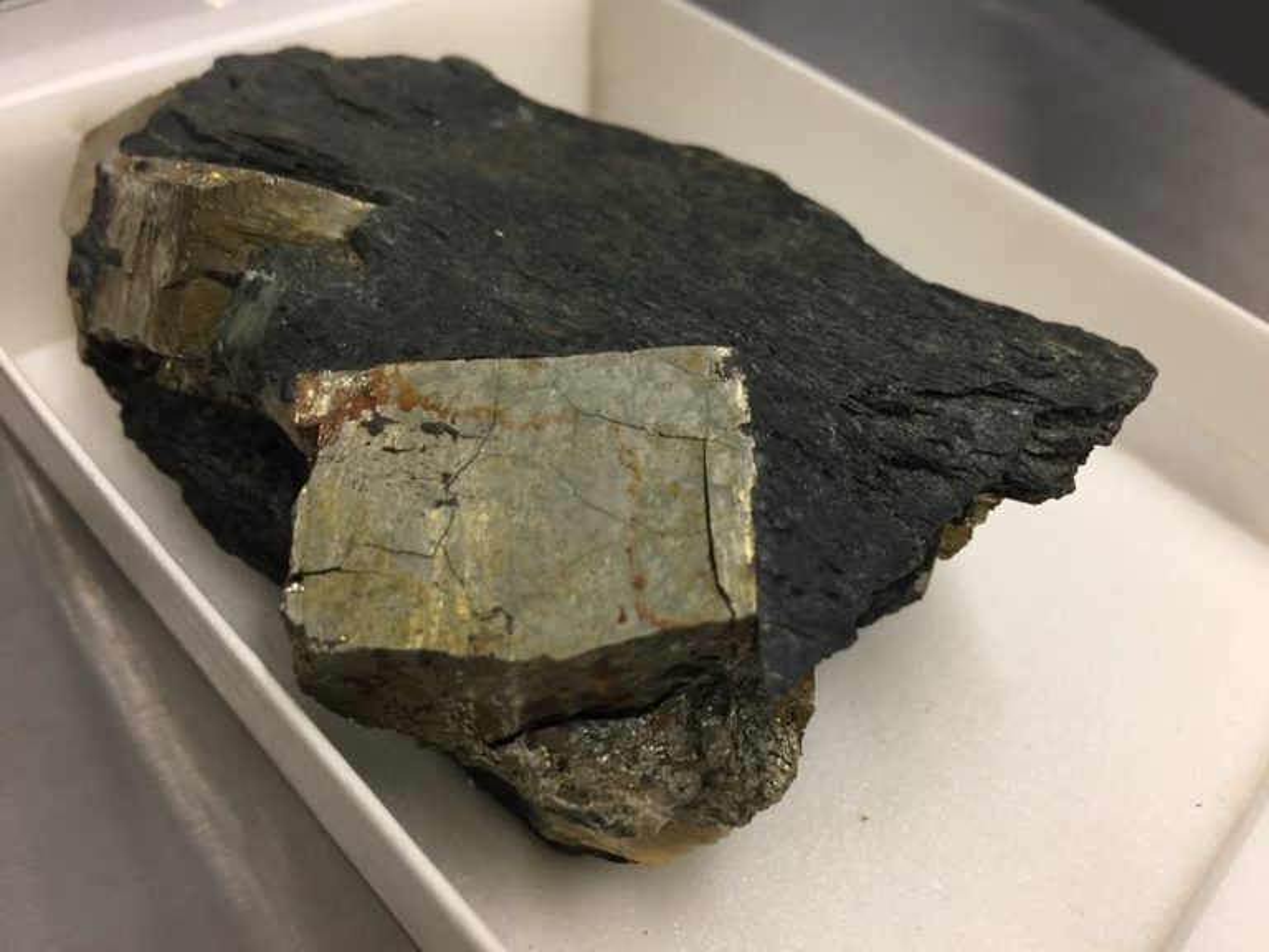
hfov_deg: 61.7
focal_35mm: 29
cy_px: 476
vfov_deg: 48.2
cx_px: 634
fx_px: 1063
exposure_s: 1/30
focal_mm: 4.15
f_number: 2.2
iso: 50
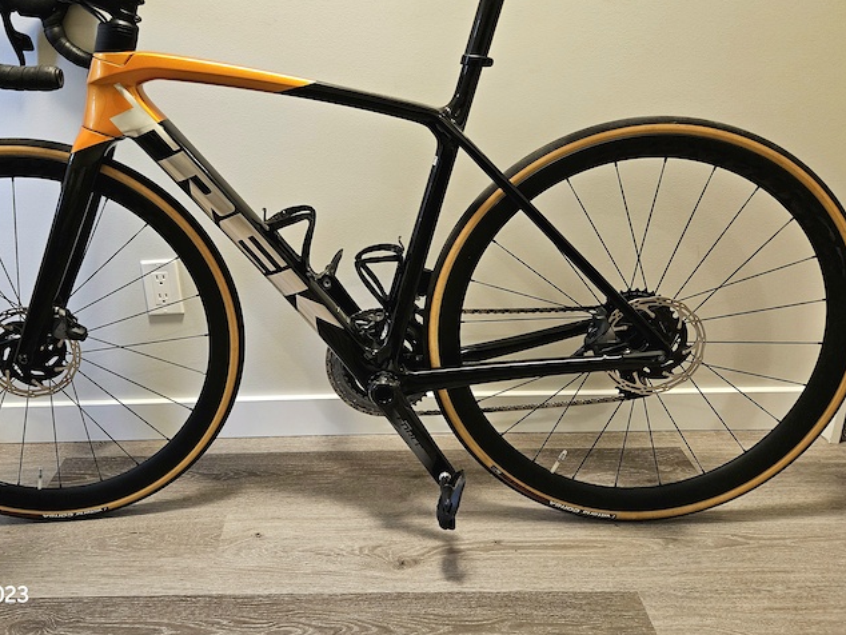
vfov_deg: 48.0
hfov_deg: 61.1
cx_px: 338
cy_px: 256
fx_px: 709
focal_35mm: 29
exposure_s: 1/60.2
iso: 640
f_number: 1.8
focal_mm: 5.4
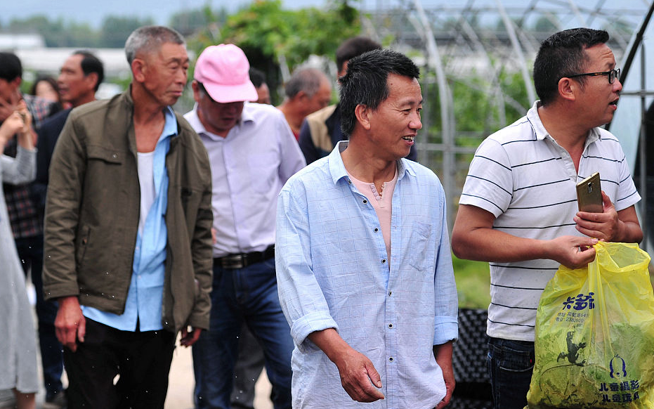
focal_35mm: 92
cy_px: 242
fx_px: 1640
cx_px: 310
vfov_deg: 14.2
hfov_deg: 22.6
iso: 200
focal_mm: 70
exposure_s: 1/1600
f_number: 7.1
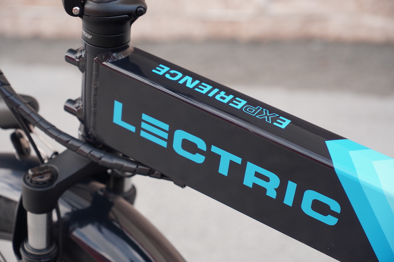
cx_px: 197
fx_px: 853
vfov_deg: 17.5
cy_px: 131
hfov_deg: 26.0
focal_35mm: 78
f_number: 3.2
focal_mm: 52
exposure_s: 1/80
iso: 250
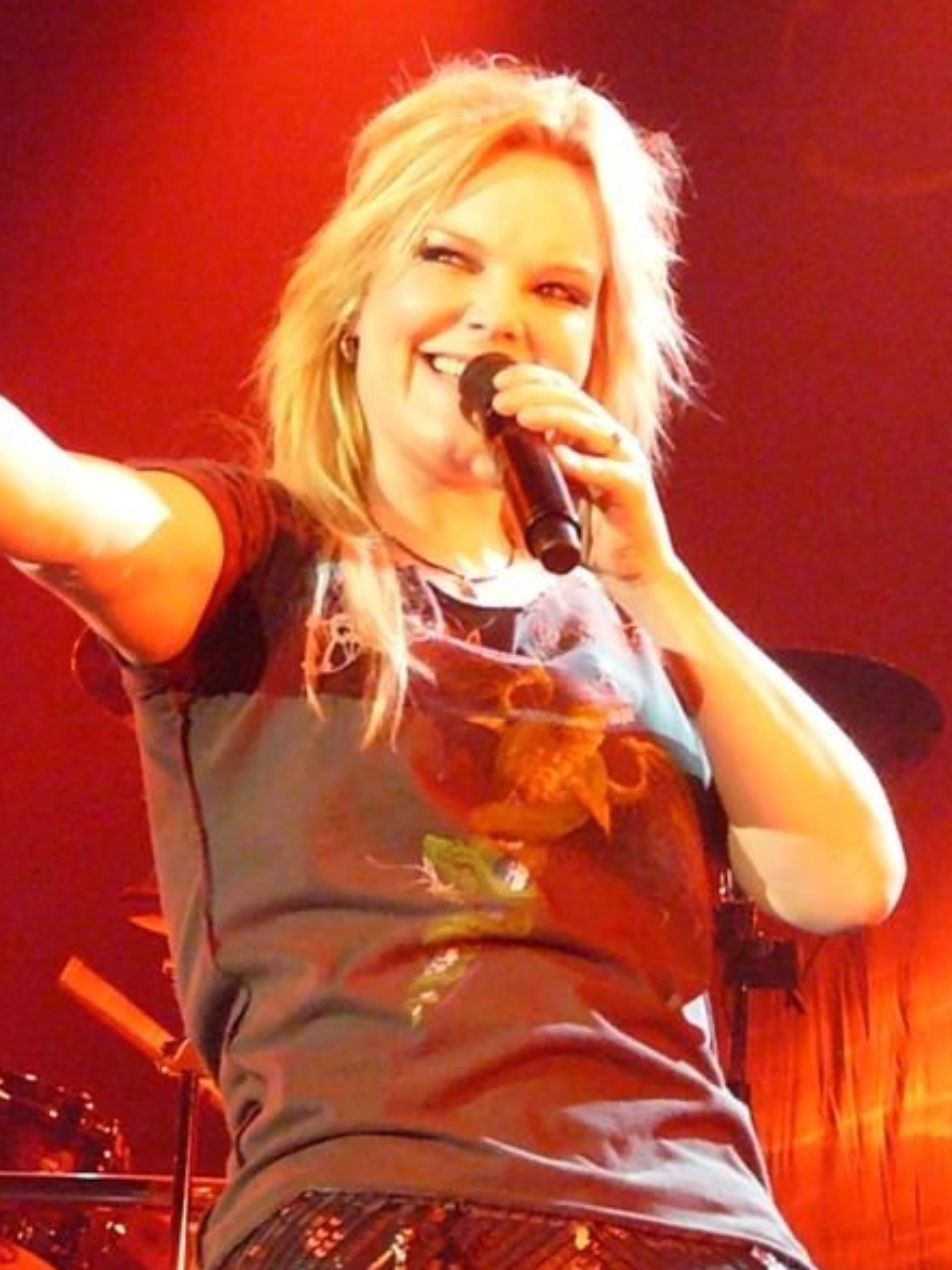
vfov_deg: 9.6
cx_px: 478
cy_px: 637
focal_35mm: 207
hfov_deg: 7.2
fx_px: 7590
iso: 3200
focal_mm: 34.2
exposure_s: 1/200
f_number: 5
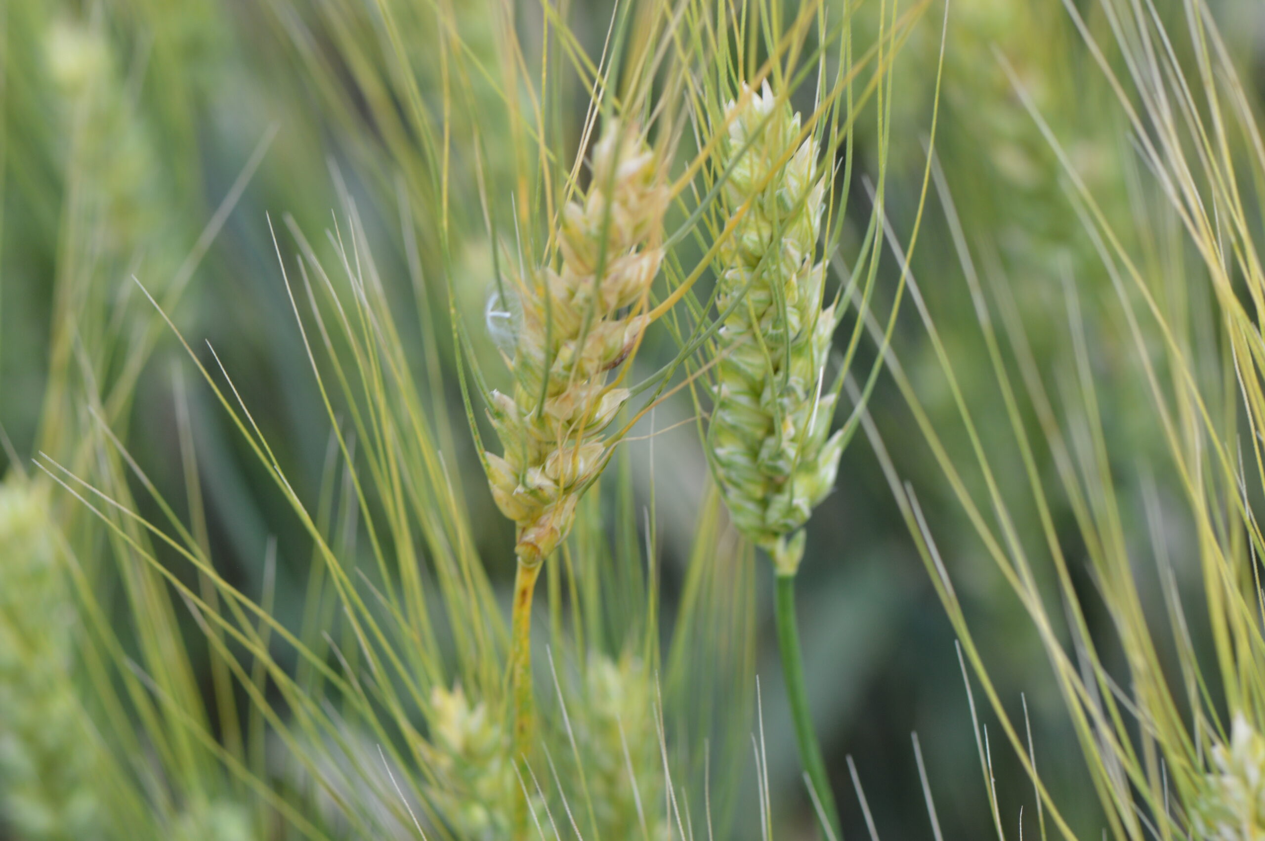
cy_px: 420
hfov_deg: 13.1
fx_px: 5529
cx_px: 632
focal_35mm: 158
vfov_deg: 8.7
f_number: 8
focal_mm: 105
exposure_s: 1/125
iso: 220
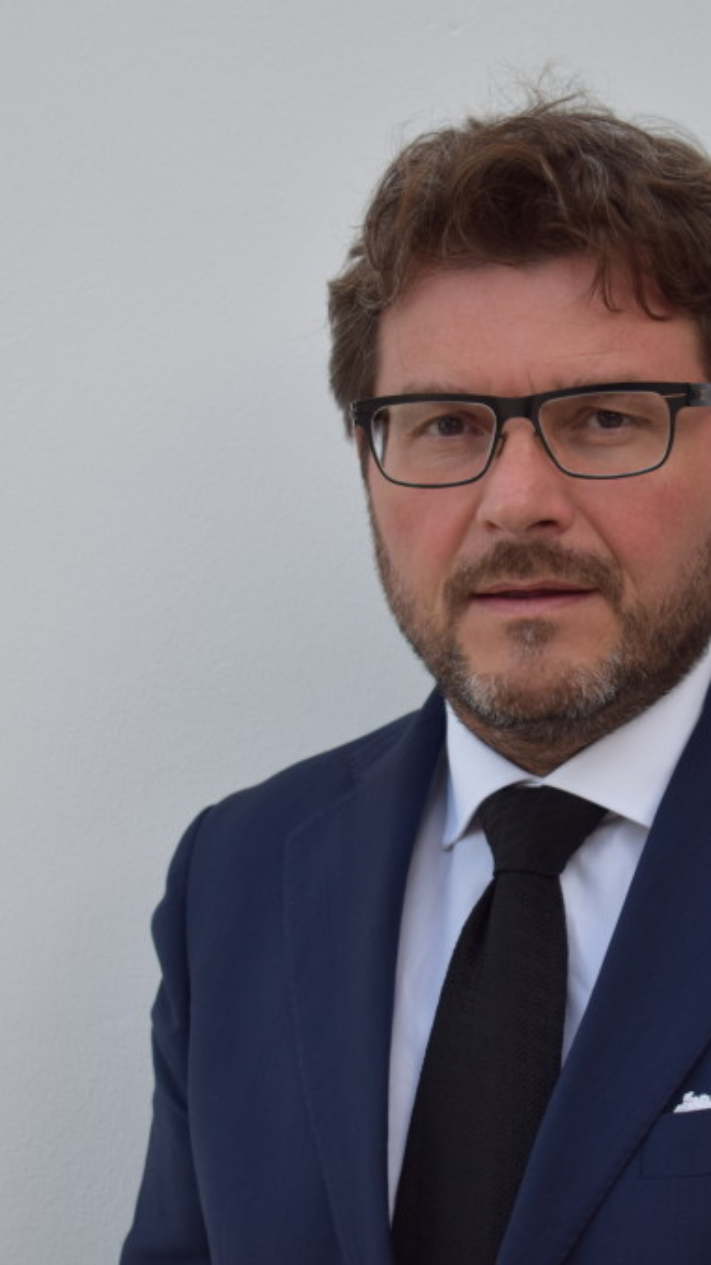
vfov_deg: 18.8
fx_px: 3824
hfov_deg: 10.6
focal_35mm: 114
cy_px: 635
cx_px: 573
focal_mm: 48
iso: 220
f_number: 5.3
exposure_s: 1/125
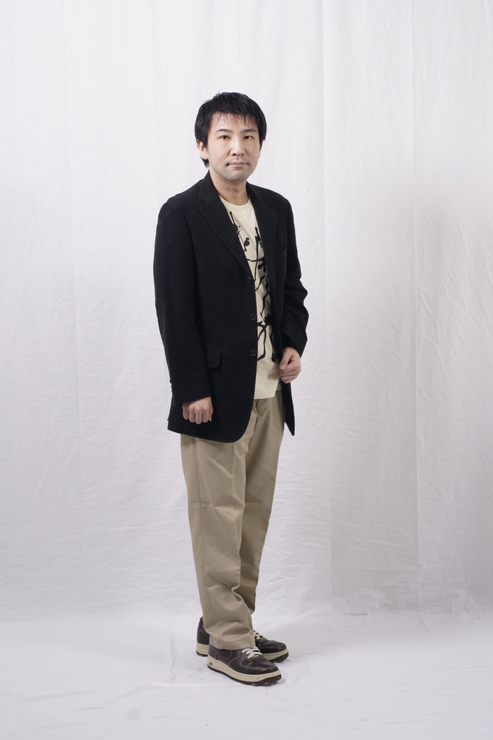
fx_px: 1540
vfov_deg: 27.0
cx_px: 246
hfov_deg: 18.2
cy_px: 370
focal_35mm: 75
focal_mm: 50
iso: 200
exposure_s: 1/60
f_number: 9
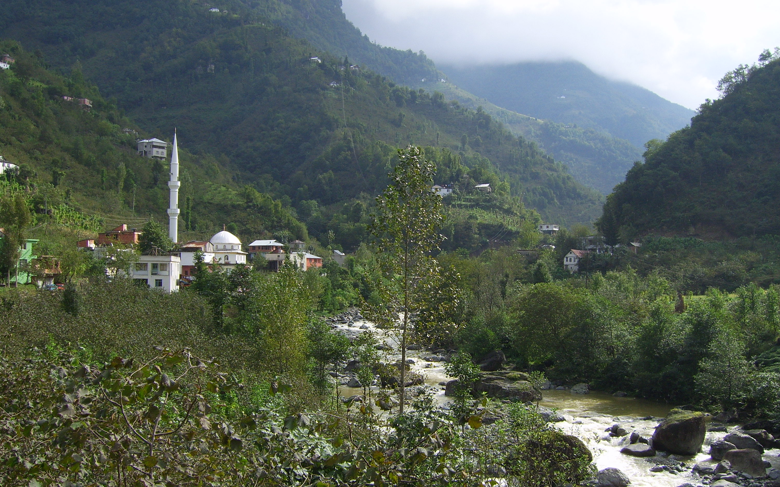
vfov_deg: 31.2
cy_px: 264
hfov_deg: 48.2
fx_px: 872
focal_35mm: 41
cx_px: 386
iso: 50
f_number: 6.4
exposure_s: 1/320
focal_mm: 7.8
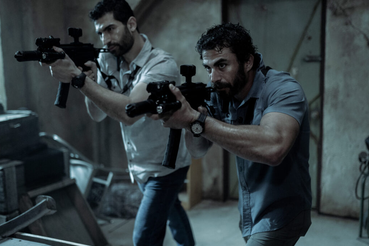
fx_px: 420
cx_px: 183
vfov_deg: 32.6
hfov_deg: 47.4
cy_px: 124
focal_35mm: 41
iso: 4000
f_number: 1.4
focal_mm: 35
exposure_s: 1/200
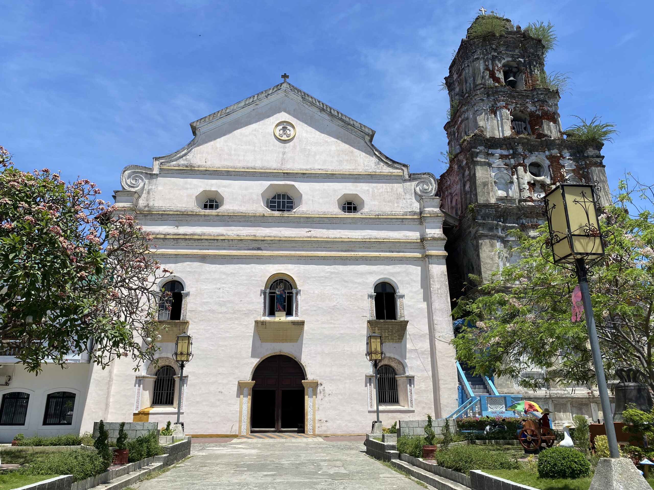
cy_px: 245
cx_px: 327
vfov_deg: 53.1
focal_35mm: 26
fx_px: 491
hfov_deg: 67.3
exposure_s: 1/3401
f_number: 1.8
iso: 32
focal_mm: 4.25
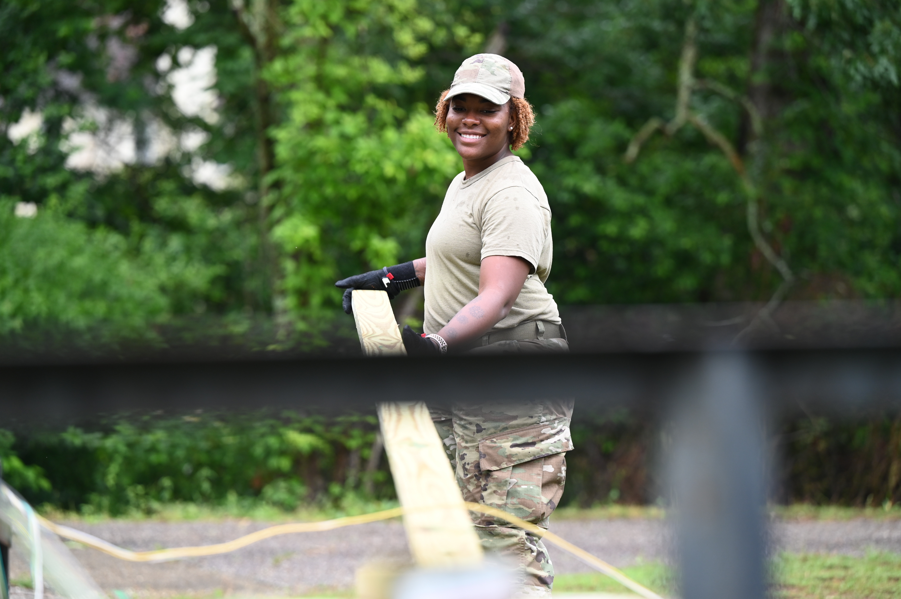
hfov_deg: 17.1
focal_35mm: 120
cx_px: 450
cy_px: 300
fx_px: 3001
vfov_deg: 11.4
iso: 500
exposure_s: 1/640
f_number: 3.2
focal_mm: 120
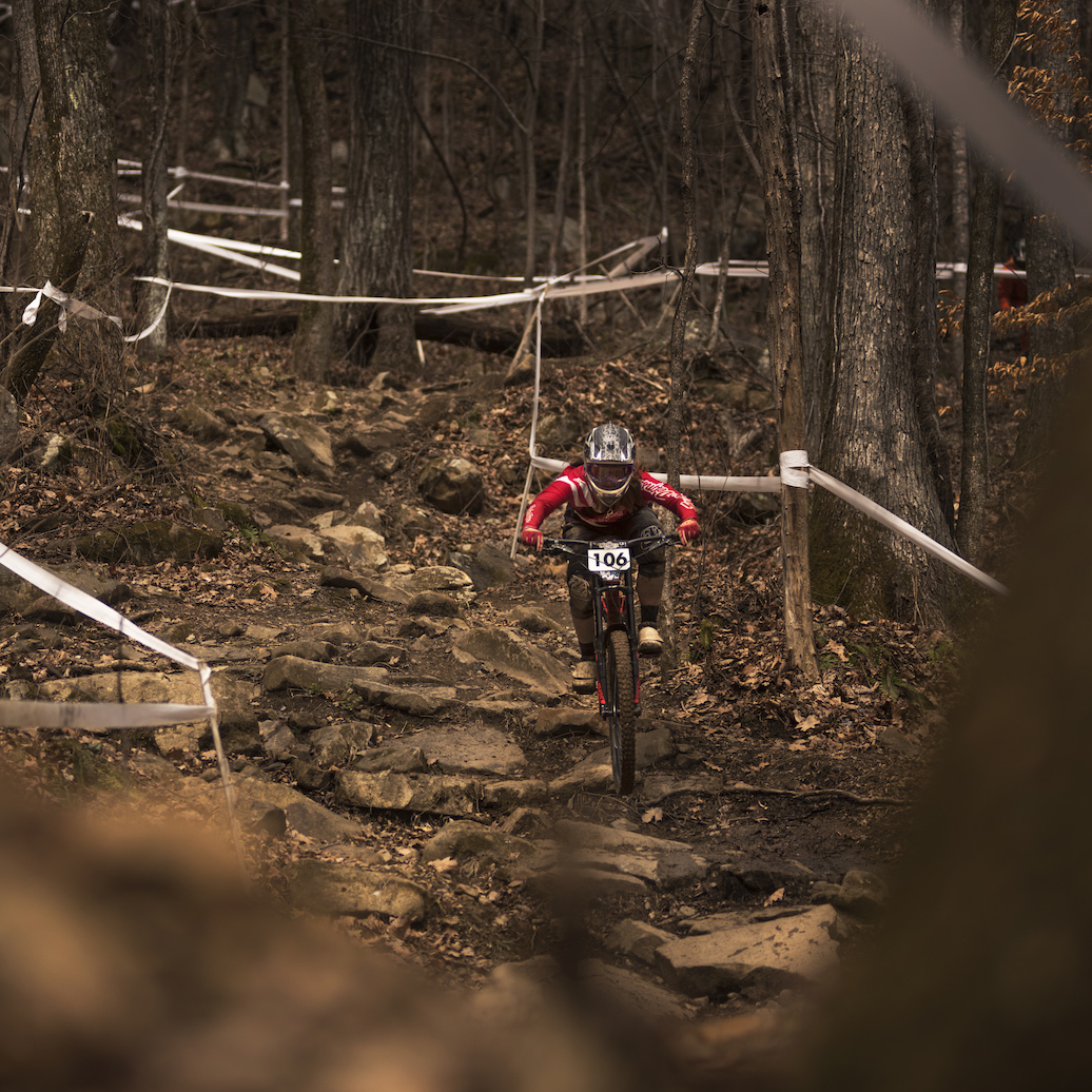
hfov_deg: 11.9
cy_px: 544
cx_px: 335
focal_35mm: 147
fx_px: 5246
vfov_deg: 11.9
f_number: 2.8
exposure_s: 1/2000
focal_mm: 112
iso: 100
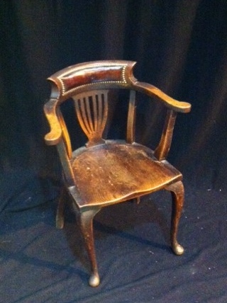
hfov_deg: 40.6
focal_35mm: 35
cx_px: 114
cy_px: 152
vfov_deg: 52.7
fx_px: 307
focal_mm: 3.85
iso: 1000
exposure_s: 1/15
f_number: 2.8
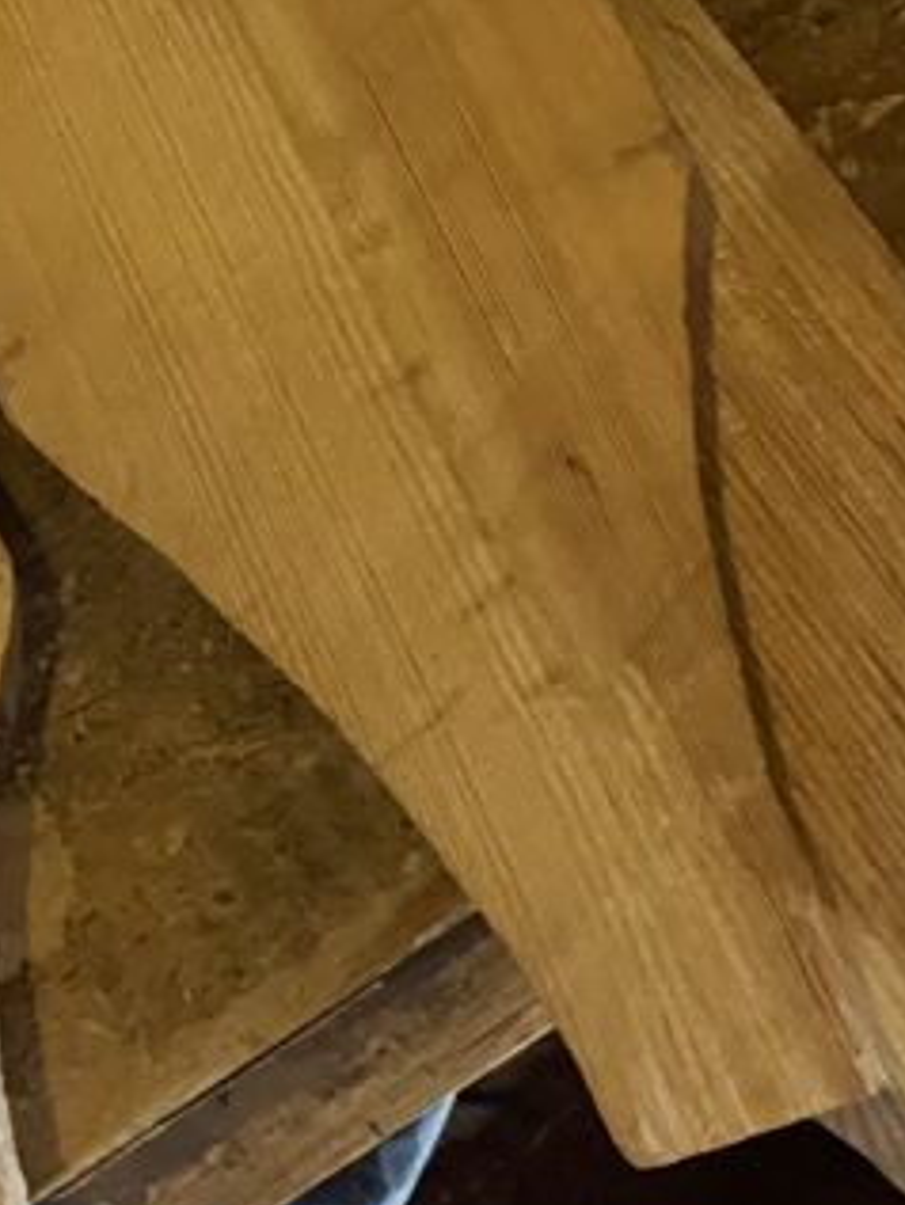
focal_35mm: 93
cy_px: -51
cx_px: -240
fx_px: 3240
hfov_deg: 15.2
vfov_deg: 20.3
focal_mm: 4.25
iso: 1000
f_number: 1.8
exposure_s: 1/30
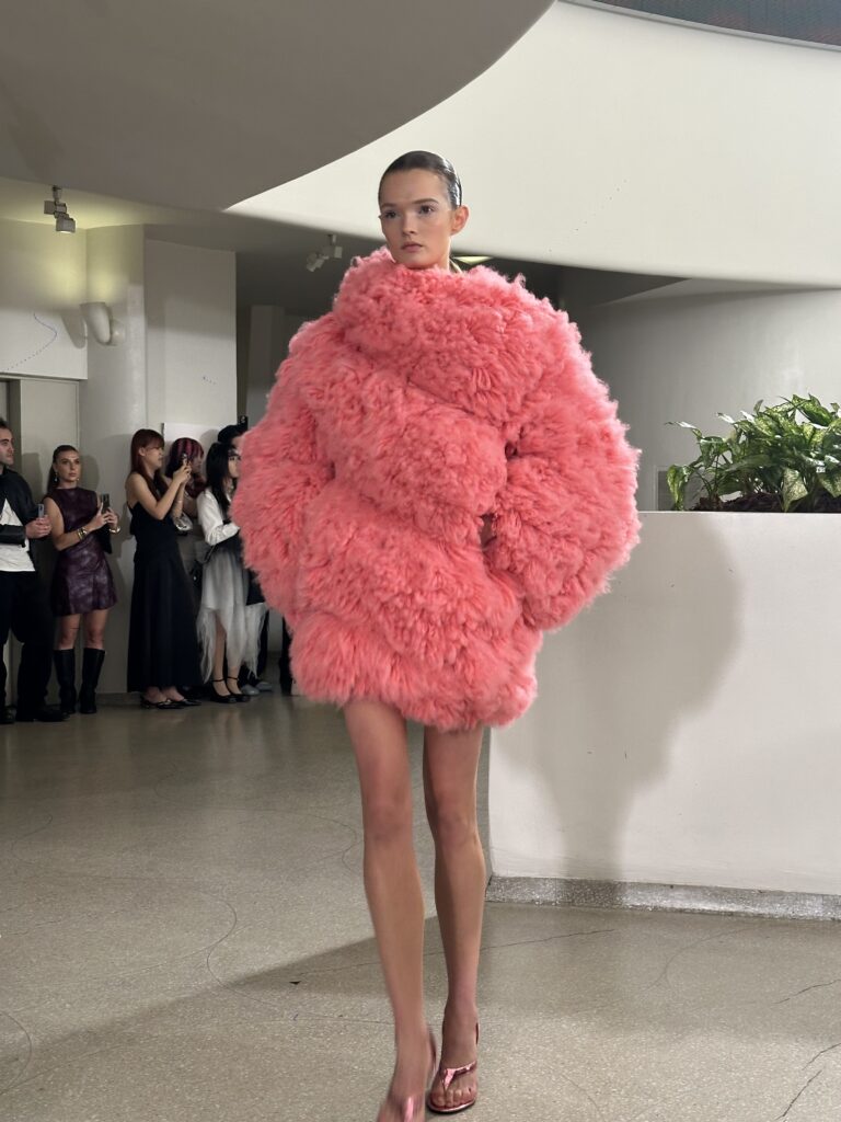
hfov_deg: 30.3
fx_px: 1555
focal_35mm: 48
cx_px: 420
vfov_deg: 39.7
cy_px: 561
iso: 160
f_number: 1.78
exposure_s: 1/60
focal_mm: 6.86
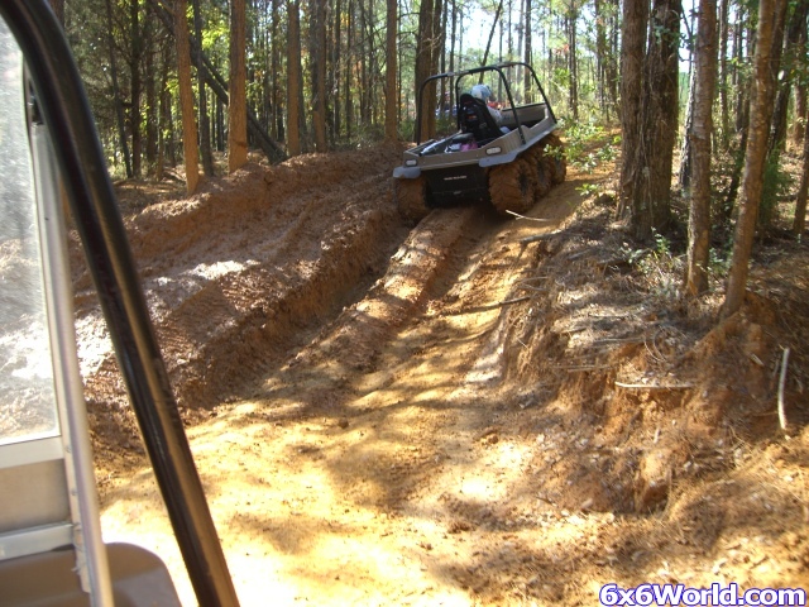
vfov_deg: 37.7
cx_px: 404
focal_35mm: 38
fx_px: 888
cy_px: 304
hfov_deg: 49.0
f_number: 2.7
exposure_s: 1/160
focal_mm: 6.2
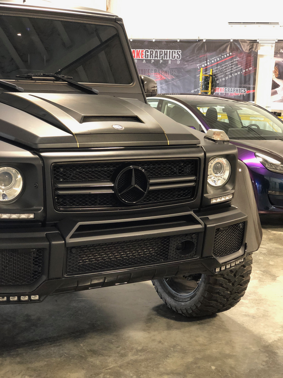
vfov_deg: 36.8
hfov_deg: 28.0
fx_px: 567
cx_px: 142
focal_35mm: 52
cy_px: 189
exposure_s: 1/17
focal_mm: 6
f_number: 2.4
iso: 160
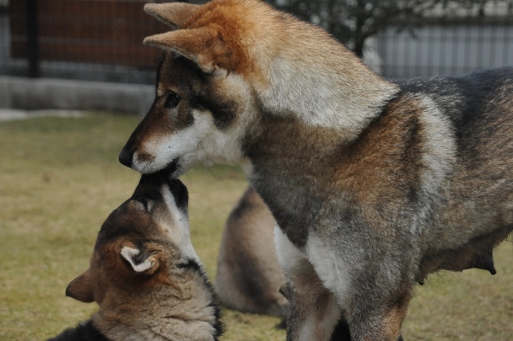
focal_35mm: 120
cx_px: 256
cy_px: 170
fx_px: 1709
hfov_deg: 17.1
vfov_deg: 11.4
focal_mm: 120
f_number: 14
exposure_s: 1/800
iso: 3200
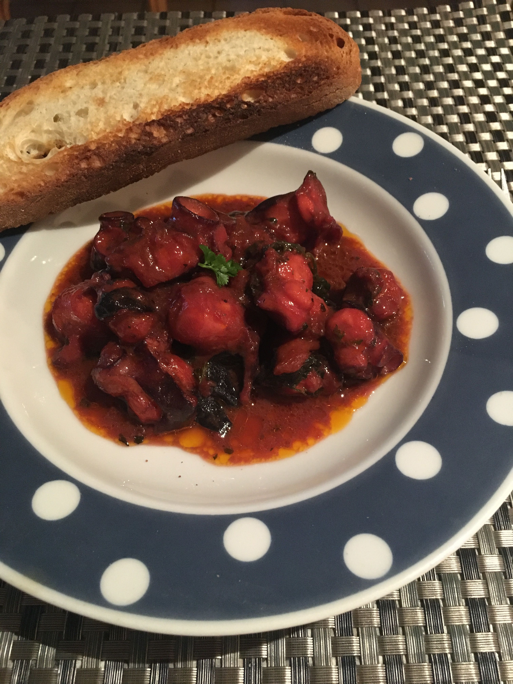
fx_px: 573
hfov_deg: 48.2
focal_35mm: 29
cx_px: 256
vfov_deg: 61.7
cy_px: 342
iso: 320
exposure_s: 1/17
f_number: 2.2
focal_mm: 4.15
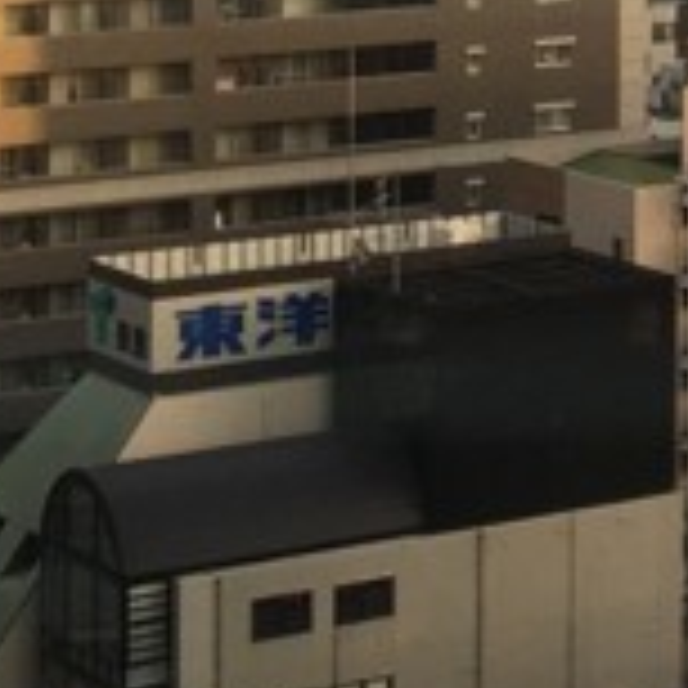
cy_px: -400
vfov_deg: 9.9
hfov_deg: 8.7
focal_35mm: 171
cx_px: 1947
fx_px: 3845
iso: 25
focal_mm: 4.15
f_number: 2.2
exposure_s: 1/159
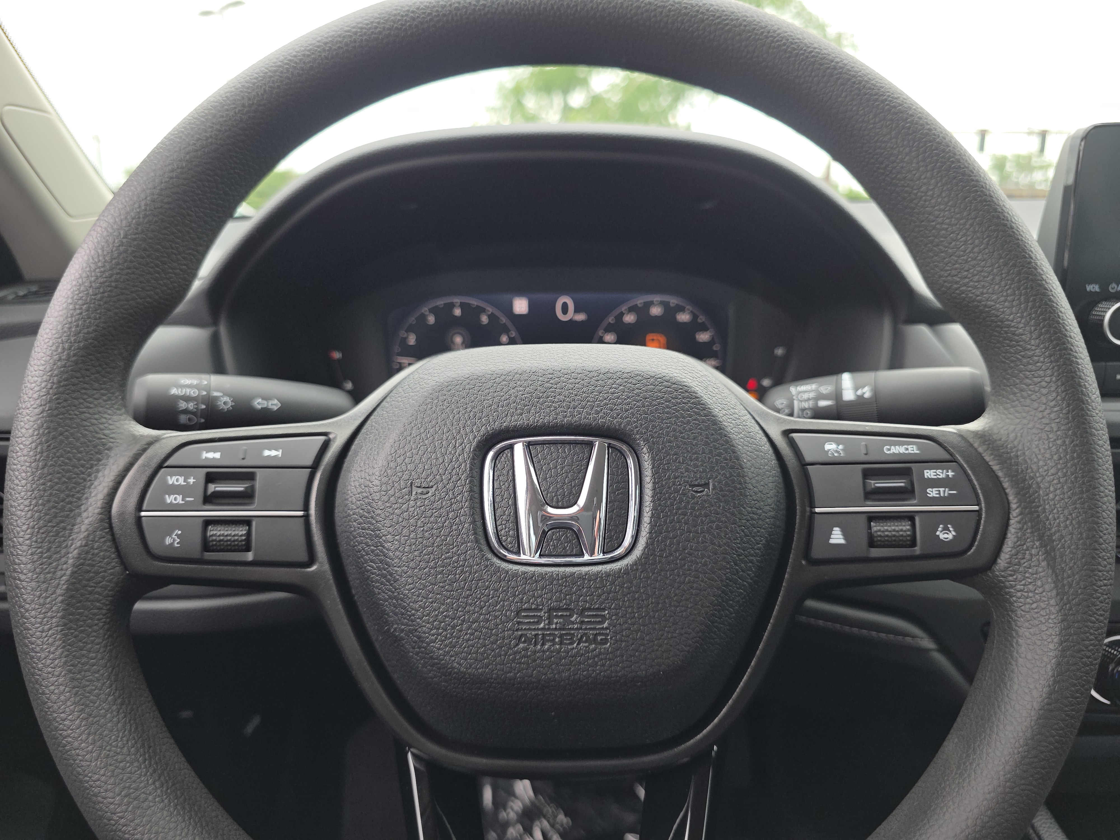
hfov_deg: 73.9
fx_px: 744
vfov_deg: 58.9
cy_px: 420
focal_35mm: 23
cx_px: 560
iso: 64
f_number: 1.7
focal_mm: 6.3
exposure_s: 1/359
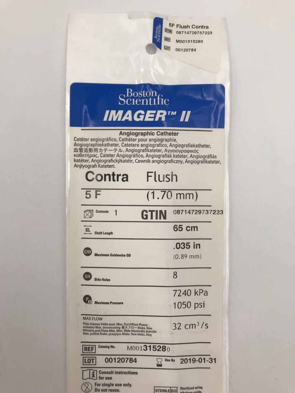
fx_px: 318
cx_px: 148
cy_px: 196
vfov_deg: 63.4
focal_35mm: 28
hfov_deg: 49.8
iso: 20
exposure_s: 1/128
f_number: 1.8
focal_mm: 3.99
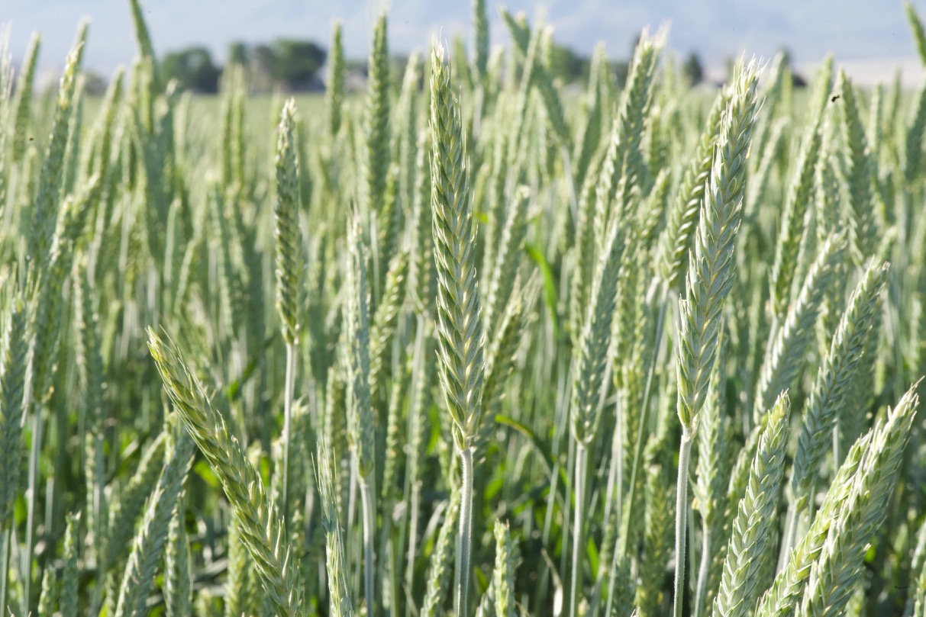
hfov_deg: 19.5
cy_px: 308
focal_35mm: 105
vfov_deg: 13.0
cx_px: 463
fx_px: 2701
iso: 2500
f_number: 25
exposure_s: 1/320
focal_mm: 105
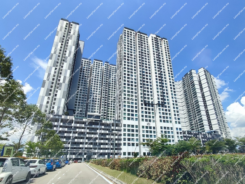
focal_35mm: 16
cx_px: 122
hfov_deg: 94.5
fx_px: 113
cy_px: 92
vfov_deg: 78.1
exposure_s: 1/982
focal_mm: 1.65
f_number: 2.2
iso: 50
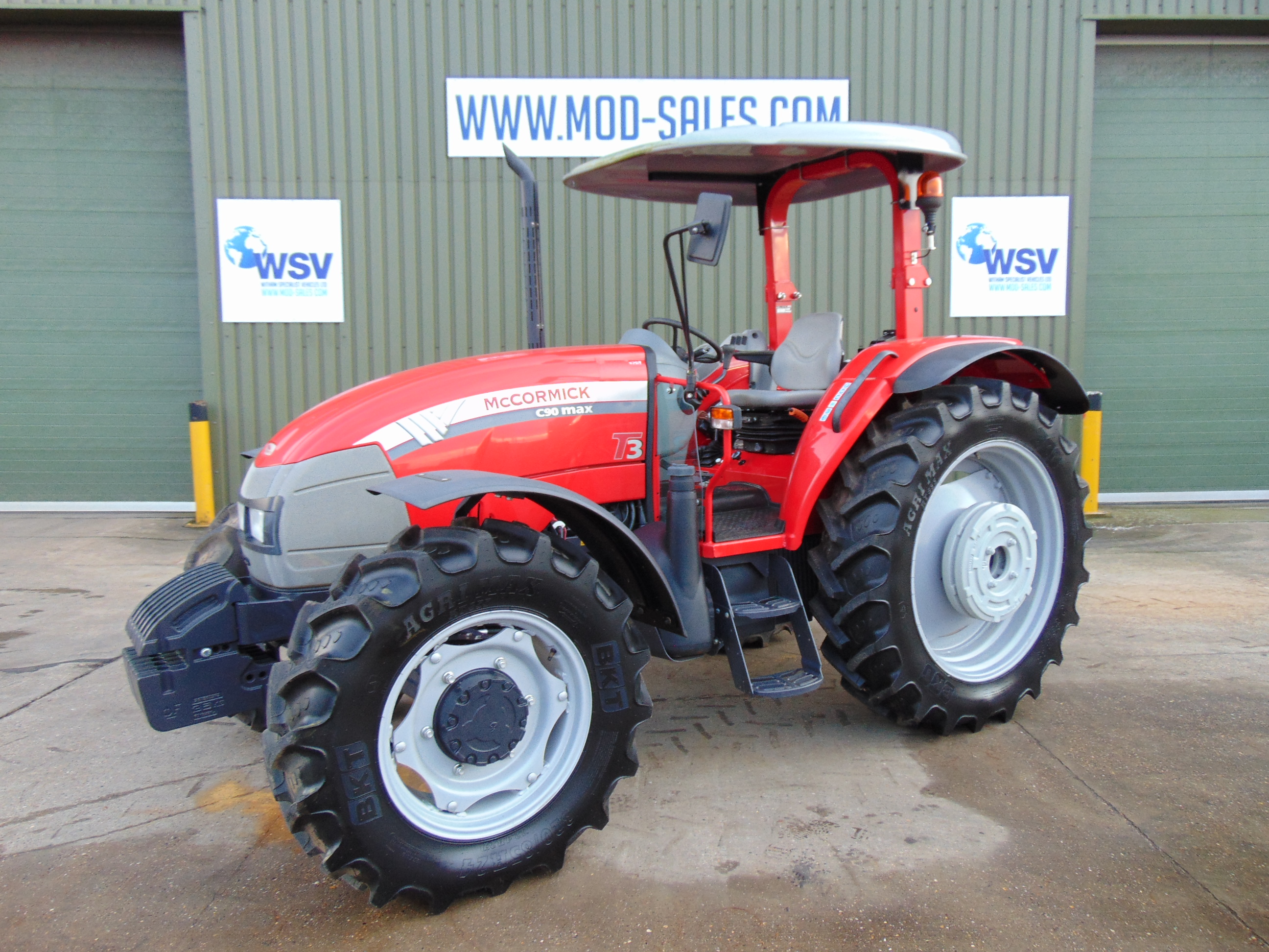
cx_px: 634
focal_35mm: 25
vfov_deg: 54.9
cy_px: 476
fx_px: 916
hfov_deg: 69.4
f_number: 3
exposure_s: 1/30
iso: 100
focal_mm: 4.5
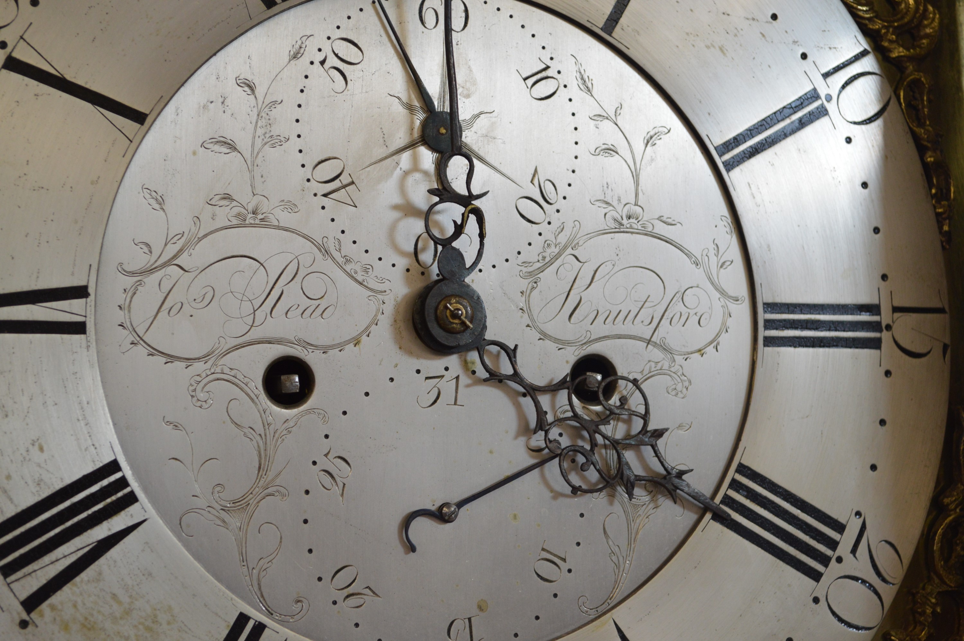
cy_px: 320
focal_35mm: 60
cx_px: 482
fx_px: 1605
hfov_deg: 33.4
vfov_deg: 22.6
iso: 800
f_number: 5.3
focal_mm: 40
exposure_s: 1/60
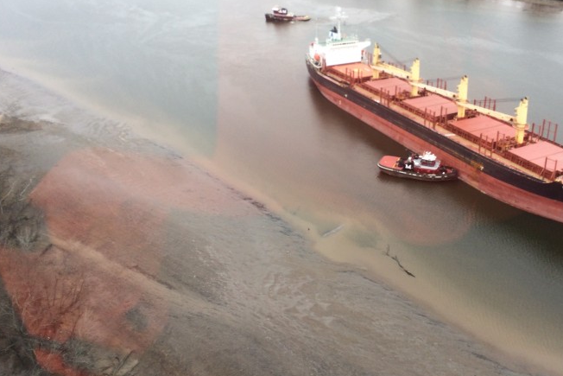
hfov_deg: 51.6
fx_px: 579
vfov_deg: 35.7
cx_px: 333
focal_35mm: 37
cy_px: 130
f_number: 2.2
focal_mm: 4.15
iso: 32
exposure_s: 1/441
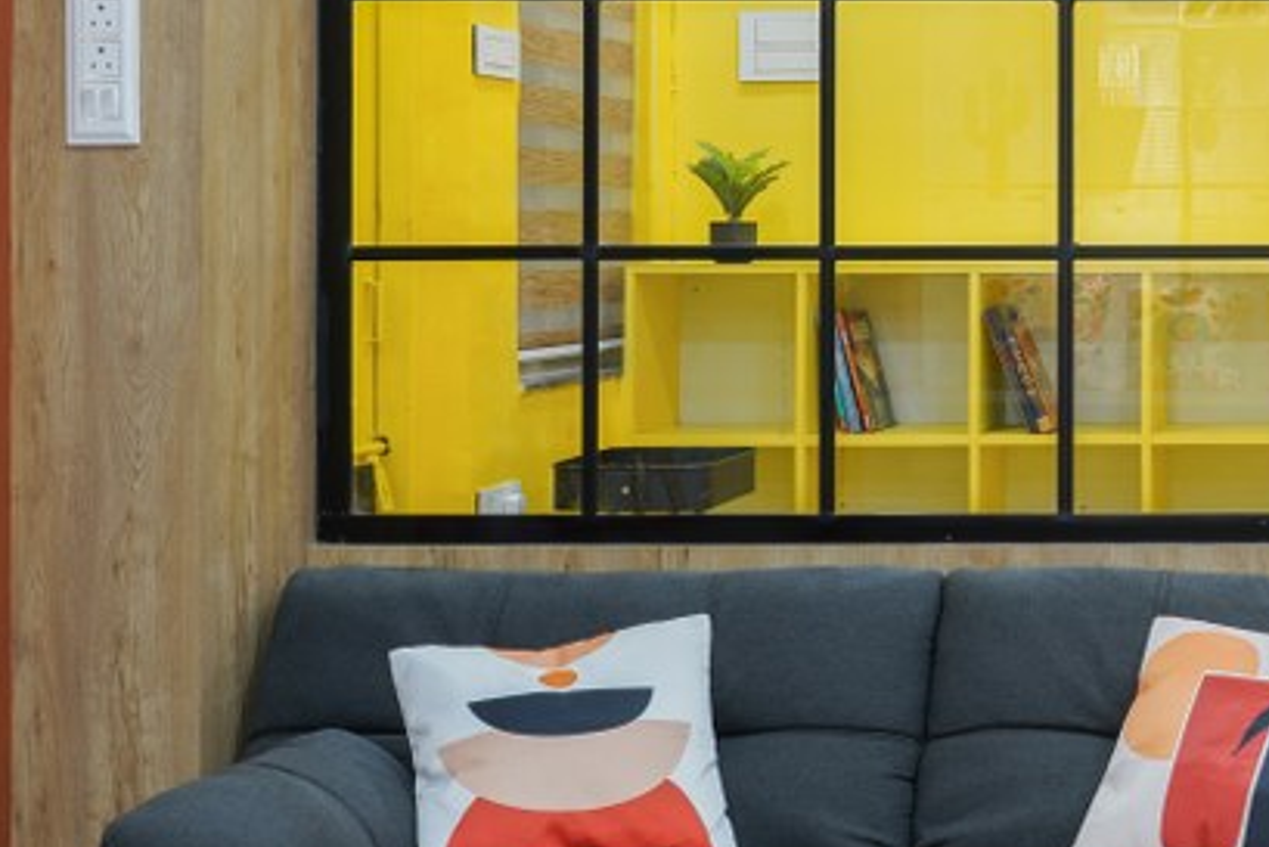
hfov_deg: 25.3
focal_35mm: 72
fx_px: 2539
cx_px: 1514
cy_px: 177
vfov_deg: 18.8
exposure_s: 1/1.6
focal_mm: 23
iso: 100
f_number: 10
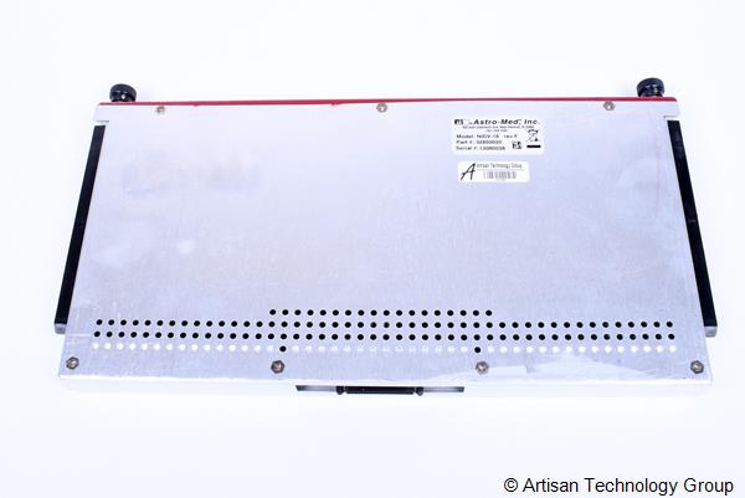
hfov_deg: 67.3
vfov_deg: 48.0
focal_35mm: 27
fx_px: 559
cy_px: 249
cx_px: 372
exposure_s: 1/200
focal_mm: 18
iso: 200
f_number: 11
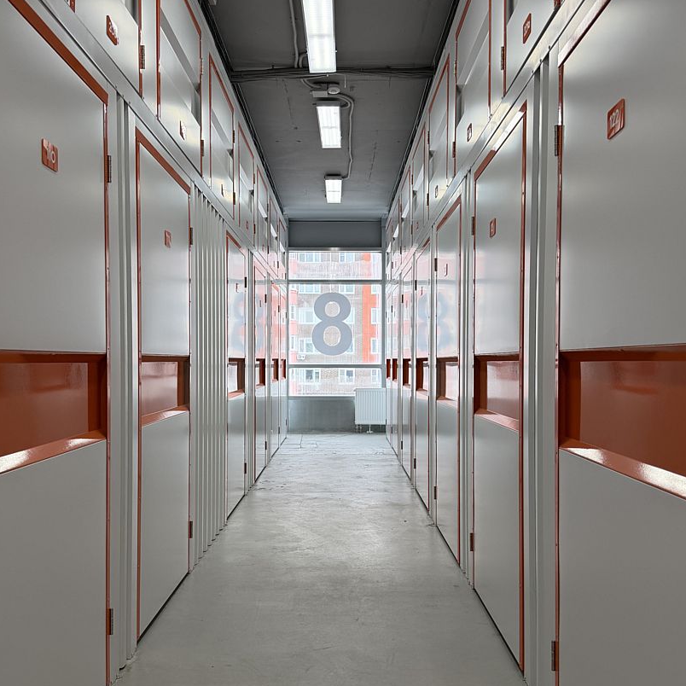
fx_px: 807
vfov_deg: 46.0
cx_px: 337
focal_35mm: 36
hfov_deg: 46.0
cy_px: 371
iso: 80
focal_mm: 6.76
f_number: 1.78
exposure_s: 1/215
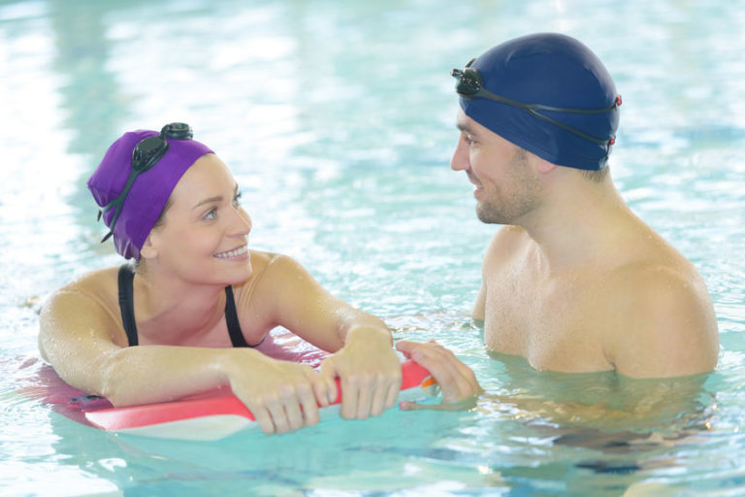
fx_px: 3207
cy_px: 248
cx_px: 372
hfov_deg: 13.2
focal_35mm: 155
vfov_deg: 8.9
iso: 250
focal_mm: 155
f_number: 3.5
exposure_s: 1/200
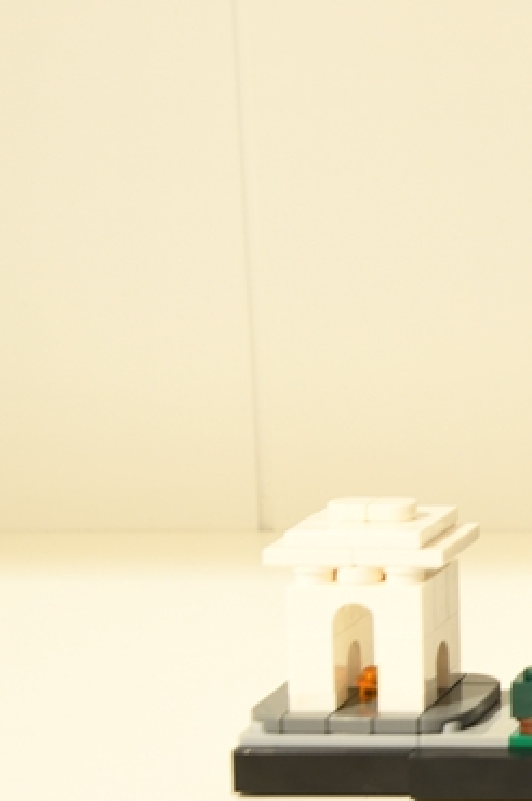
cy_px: 187
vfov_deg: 15.4
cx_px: 1103
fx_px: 2953
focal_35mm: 133
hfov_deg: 9.5
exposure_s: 1.6
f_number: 5.6
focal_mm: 32
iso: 100
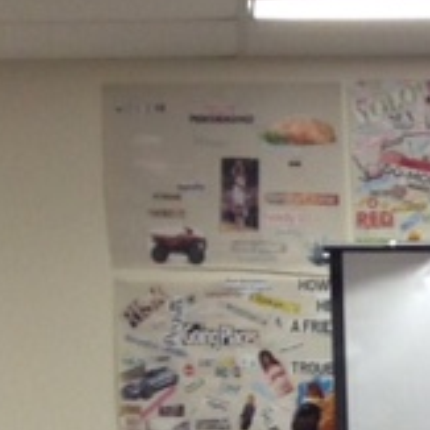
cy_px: 1000
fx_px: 3218
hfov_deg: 7.6
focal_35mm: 229
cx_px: 572
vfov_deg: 7.2
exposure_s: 1/20
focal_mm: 4.12
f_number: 2.4
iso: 80
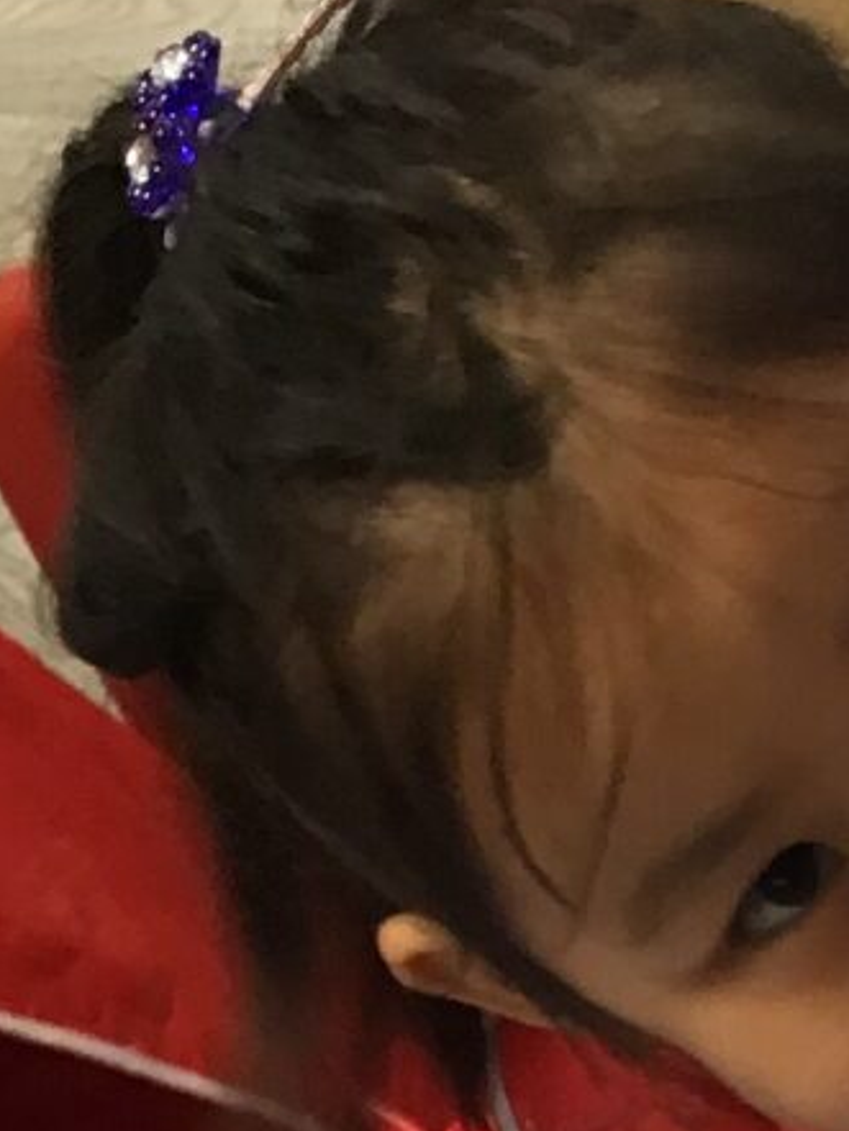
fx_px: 4413
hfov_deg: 10.9
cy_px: 2100
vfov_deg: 13.1
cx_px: 895
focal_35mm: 135
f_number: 2.4
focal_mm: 3.3
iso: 80
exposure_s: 1/33
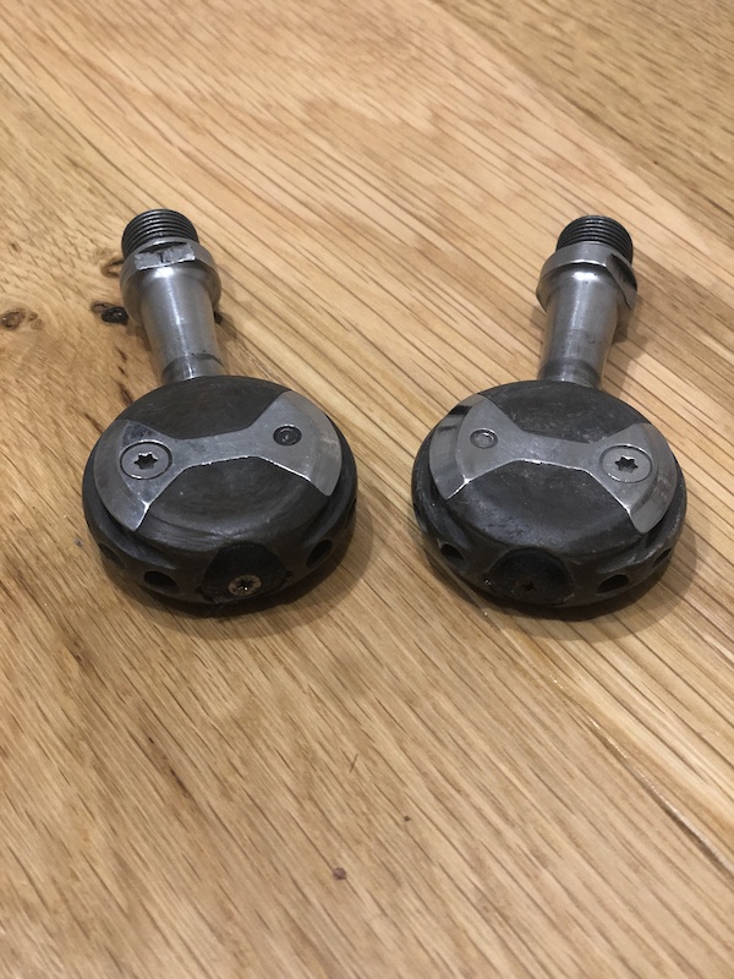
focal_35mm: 52
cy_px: 490
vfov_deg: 36.8
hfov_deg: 28.0
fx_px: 1470
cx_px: 367
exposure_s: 1/17
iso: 160
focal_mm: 6
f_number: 2.4
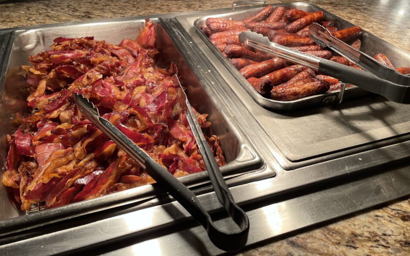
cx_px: 203
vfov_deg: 44.6
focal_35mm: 28
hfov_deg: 66.5
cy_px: 129
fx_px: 313
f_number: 1.6
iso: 64
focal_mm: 4.2
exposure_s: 1/120
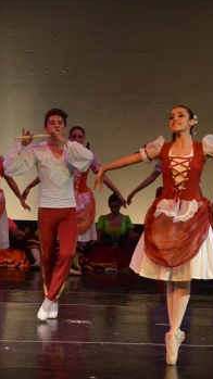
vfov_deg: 16.3
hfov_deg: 9.2
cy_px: 196
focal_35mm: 132
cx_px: 124
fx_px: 1327
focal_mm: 80
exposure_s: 1/320
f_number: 5
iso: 3200
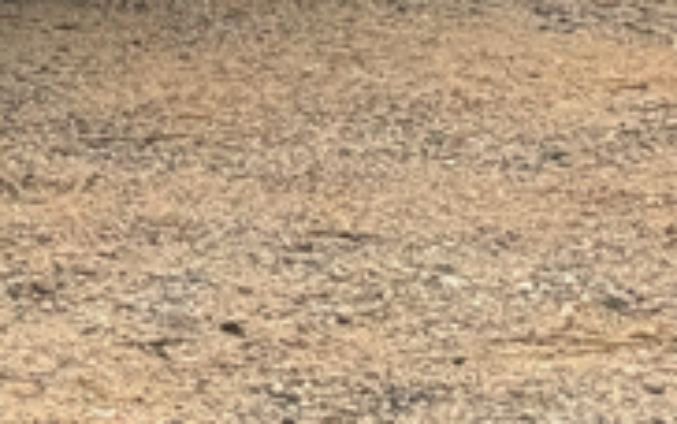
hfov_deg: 7.1
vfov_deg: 4.6
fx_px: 5151
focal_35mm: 279
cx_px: -971
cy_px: -755
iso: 64
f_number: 1.78
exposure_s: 1/588
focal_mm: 6.76
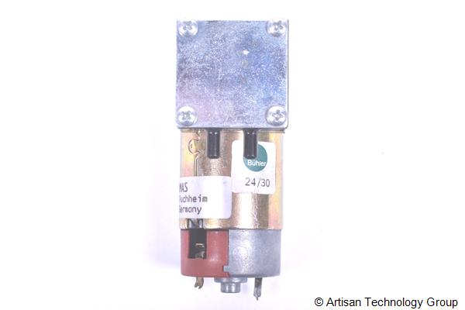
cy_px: 155
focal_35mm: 60
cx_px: 232
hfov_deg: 33.4
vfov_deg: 22.6
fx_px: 775
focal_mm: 40
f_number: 11
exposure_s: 1/200
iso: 200
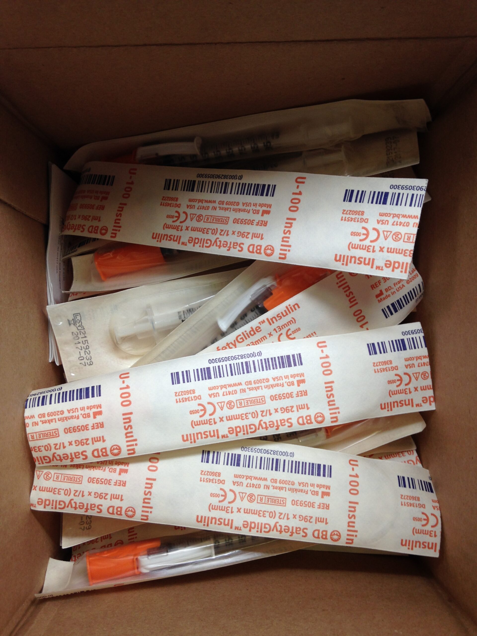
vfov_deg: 55.4
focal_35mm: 33
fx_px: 606
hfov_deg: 42.9
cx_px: 238
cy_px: 318
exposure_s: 1/30
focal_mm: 4.12
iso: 50
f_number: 2.4
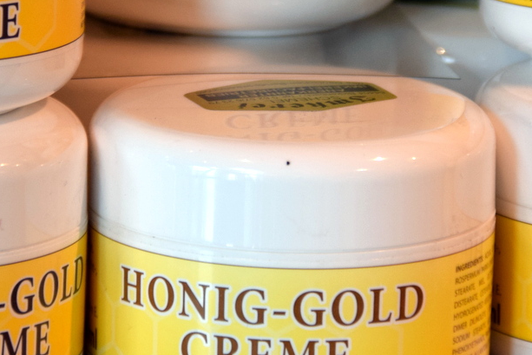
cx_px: 71
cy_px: 54
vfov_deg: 4.8
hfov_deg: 7.1
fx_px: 4257
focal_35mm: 288
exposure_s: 1/60
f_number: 5.6
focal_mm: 98
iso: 500
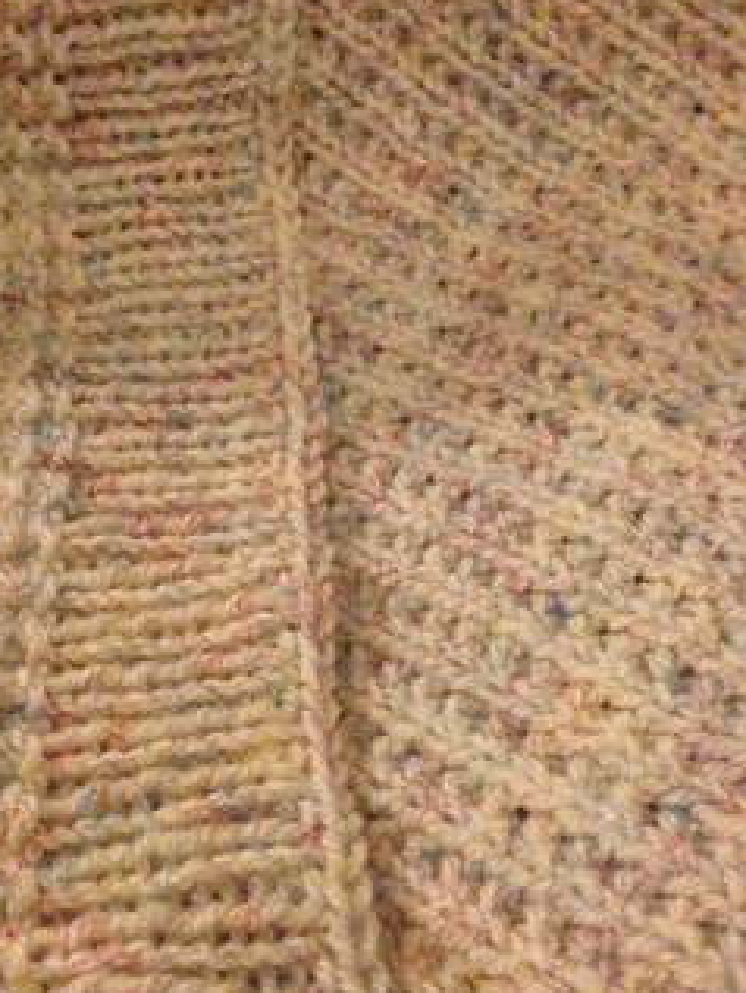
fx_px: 1493
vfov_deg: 36.8
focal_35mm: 52
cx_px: 259
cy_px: 442
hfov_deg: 27.9
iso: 500
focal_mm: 4.12
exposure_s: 1/15
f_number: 2.4
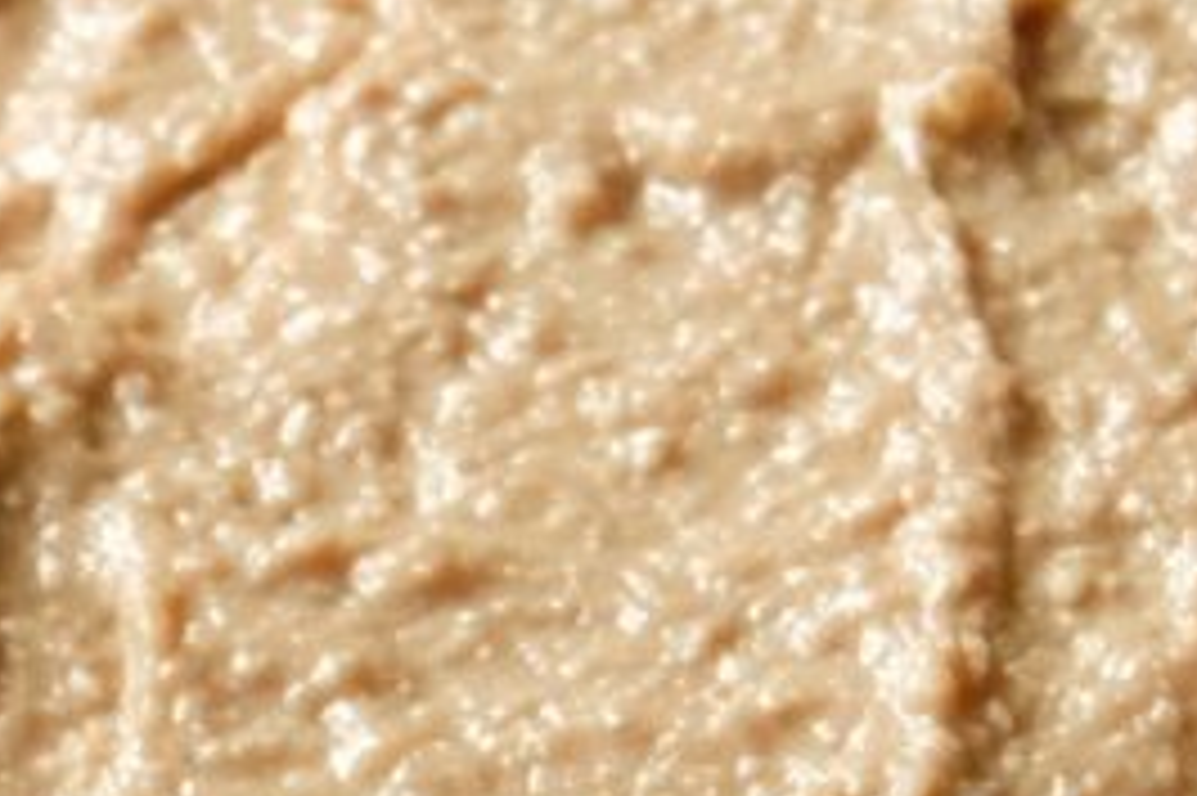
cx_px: -1368
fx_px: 15950
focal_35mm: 480
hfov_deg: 4.2
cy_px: 931
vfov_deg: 2.9
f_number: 14
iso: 3200
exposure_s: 1/6.5
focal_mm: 55
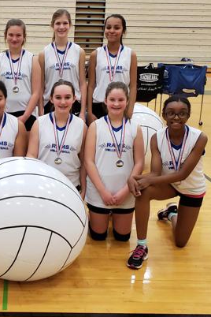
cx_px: 19
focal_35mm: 37
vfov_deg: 51.9
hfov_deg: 33.9
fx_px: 325
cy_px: 156
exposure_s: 1/60
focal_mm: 4.3
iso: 250
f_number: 2.4
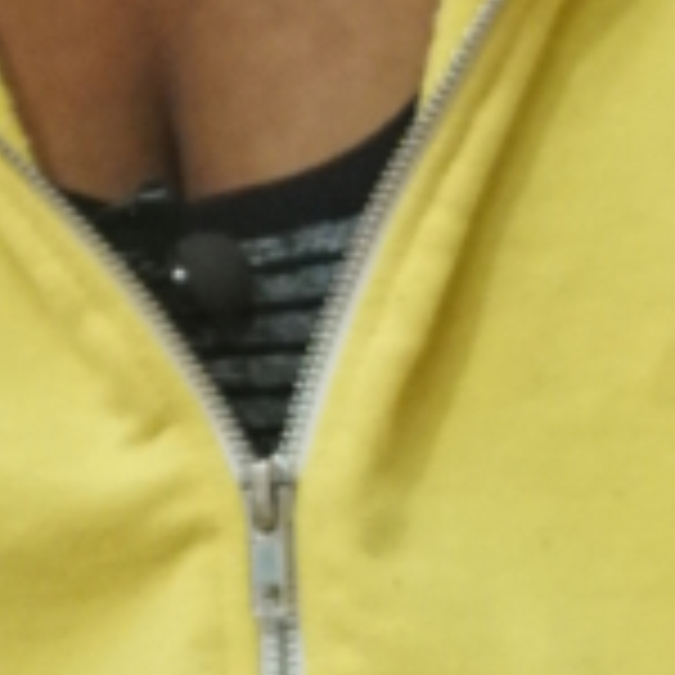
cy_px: -302
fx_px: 15178
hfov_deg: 2.5
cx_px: 171
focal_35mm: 688
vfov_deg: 2.5
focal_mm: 101
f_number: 2.8
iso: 5000
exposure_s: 1/160
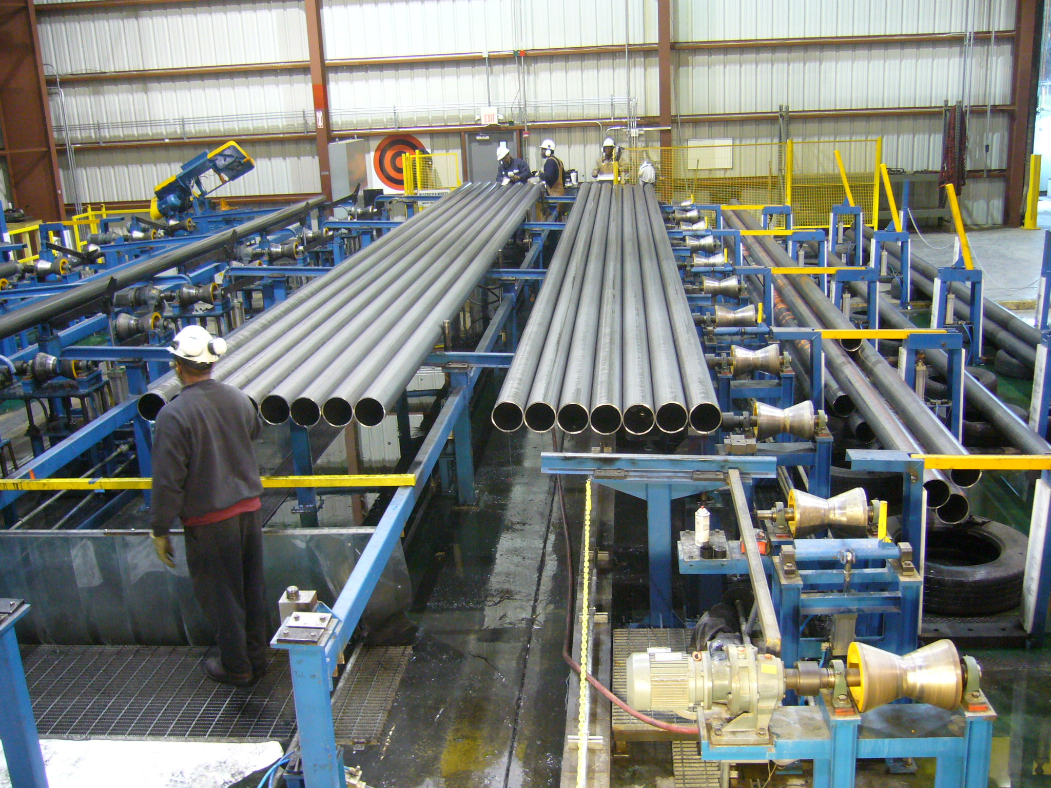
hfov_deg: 52.6
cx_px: 526
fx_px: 1063
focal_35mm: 35
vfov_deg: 40.7
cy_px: 394
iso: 200
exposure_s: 1/10
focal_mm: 5.8
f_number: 2.8
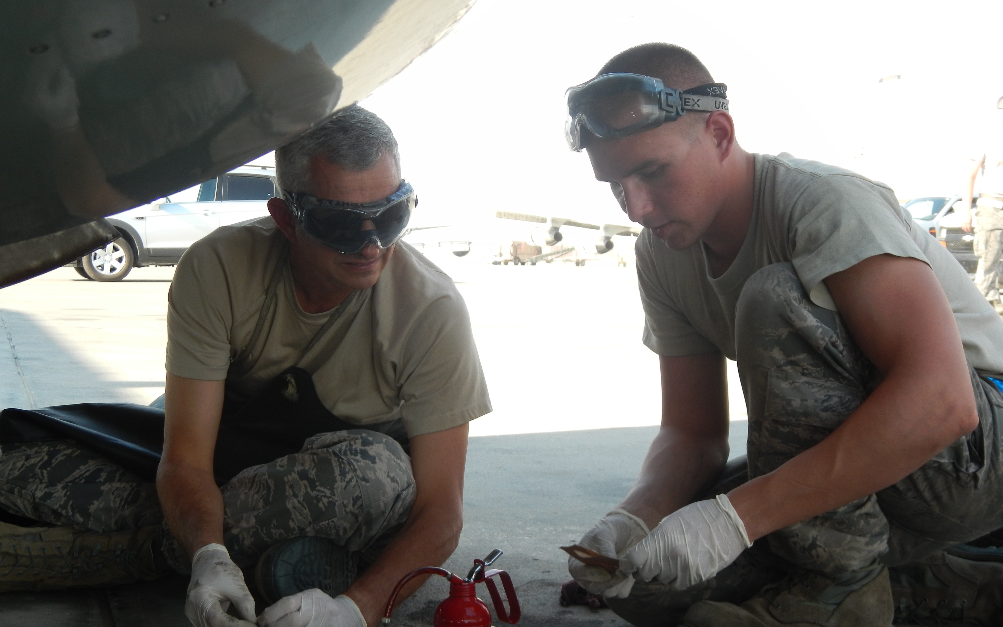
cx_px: 503
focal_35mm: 54
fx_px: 1476
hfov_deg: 37.5
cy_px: 352
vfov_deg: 24.0
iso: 125
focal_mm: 8.9
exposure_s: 1/250
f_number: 4
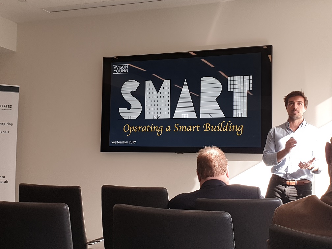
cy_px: 124
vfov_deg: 53.1
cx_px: 166
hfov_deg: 67.3
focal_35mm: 26
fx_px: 249
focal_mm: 4.3
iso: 50
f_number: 2.4
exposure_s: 1/100
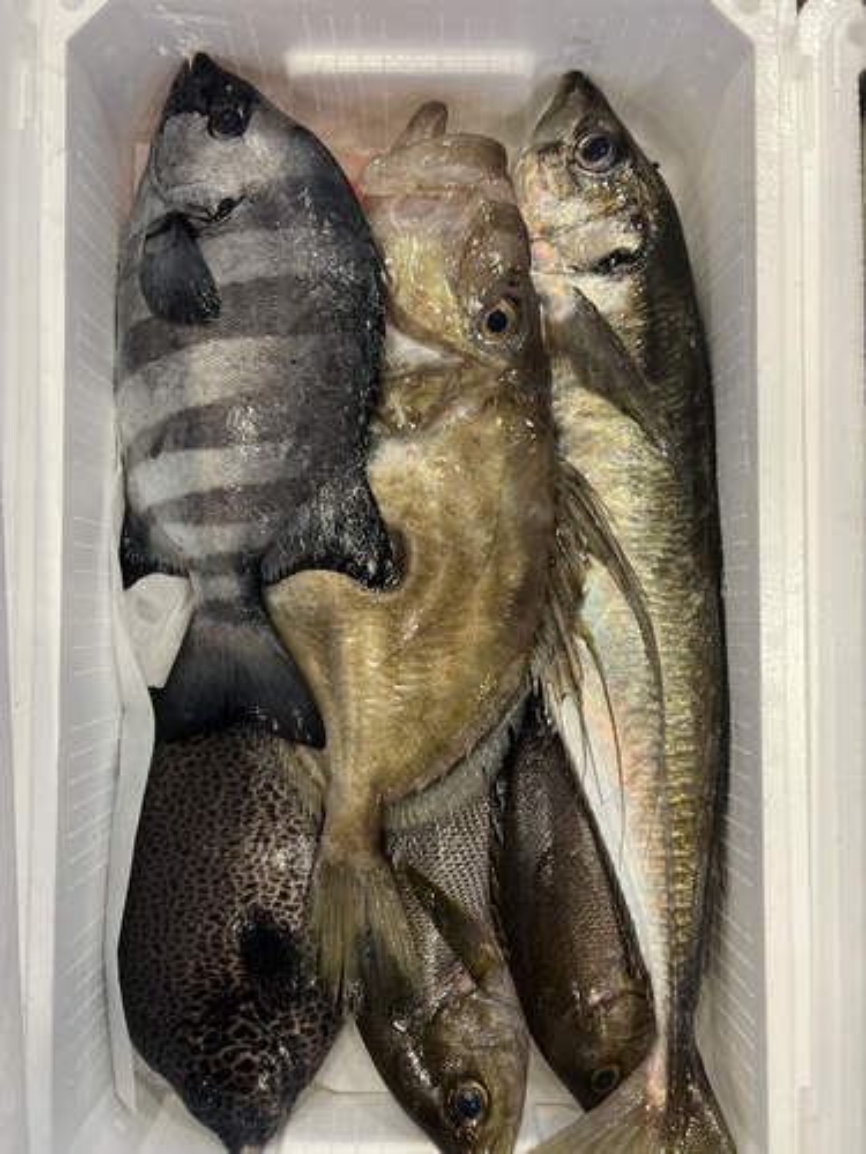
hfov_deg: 53.1
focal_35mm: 26
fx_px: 867
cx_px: 433
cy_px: 577
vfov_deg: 67.3
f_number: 1.5
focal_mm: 5.7
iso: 80
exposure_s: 1/60
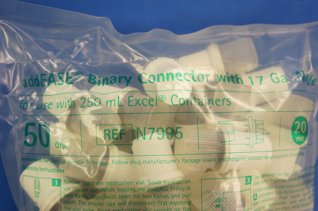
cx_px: 159
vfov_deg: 36.8
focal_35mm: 36
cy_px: 106
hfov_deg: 53.2
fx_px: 318
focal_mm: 24
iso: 400
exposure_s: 1/80
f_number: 4
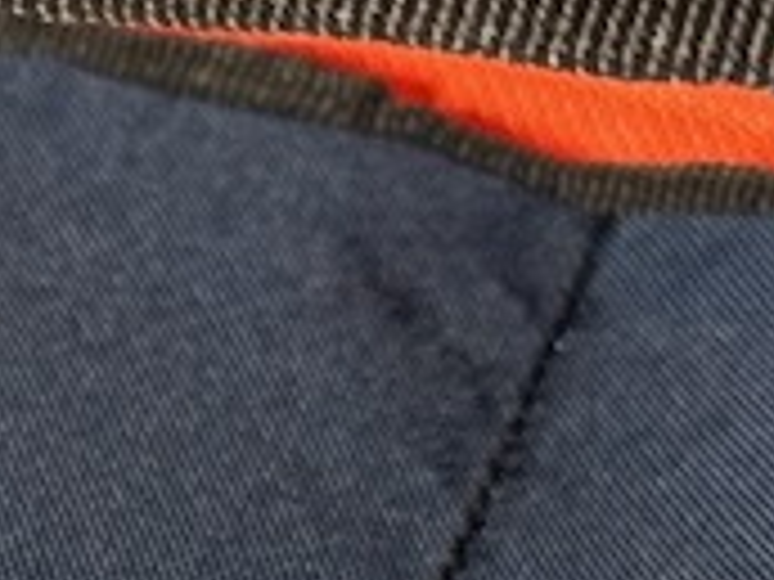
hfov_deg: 6.6
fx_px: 6395
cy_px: 971
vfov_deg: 5.1
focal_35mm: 286
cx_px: -1030
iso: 100
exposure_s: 1/60
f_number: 1.78
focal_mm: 6.76
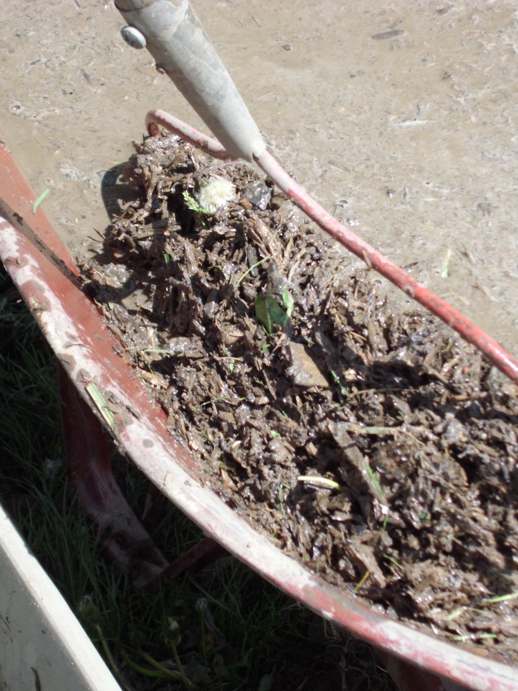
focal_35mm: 101
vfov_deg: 19.4
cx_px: 267
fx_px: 2015
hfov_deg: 14.6
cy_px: 347
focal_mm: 13.5
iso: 100
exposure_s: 1/200
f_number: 5.8
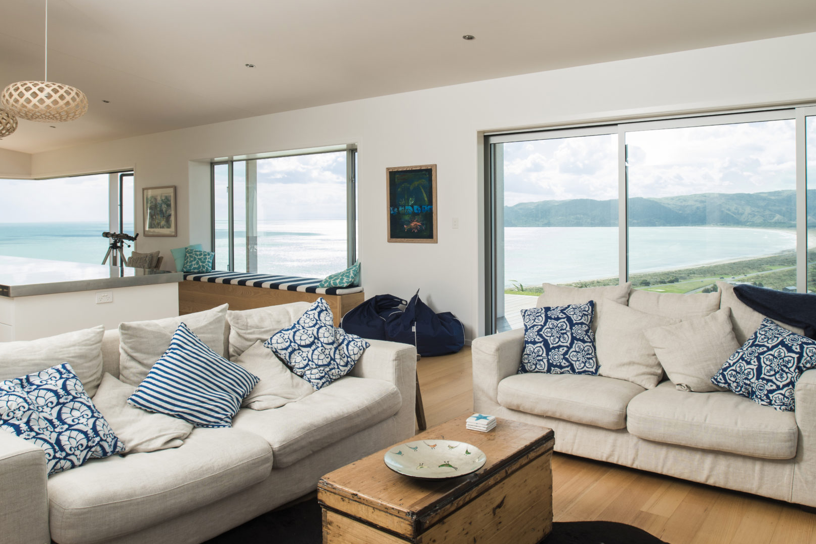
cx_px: 433
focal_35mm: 27
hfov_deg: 67.3
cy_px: 228
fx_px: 612
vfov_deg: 47.8
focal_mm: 17
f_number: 8
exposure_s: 1/160
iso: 100
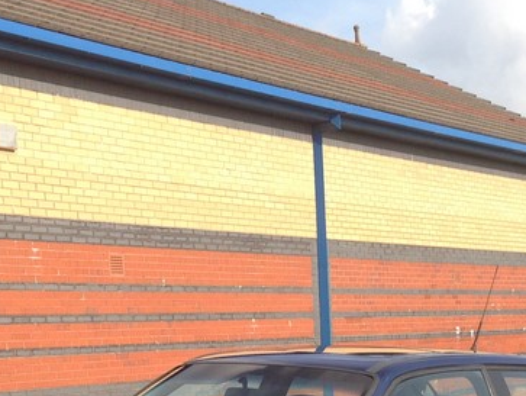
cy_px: 541
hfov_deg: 21.0
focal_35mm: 93
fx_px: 1415
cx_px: 196
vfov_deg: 15.1
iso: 50
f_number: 2.4
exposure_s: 1/834
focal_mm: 4.12
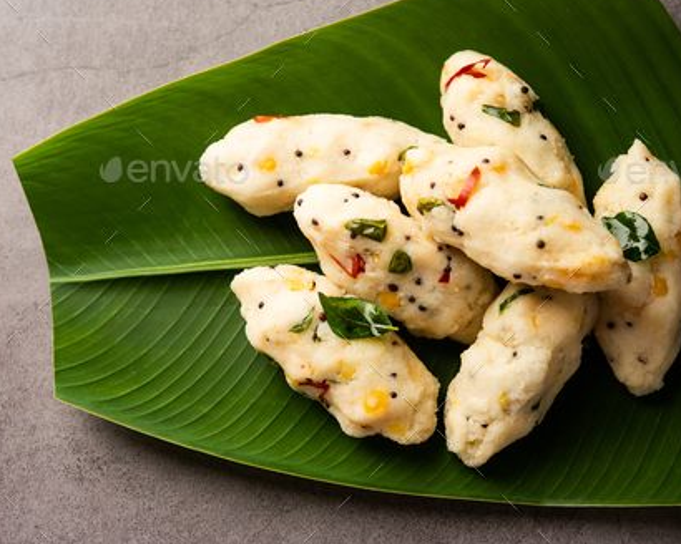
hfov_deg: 23.5
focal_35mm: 81
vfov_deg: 18.9
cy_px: 249
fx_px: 1633
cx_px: 419
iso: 100
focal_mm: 60
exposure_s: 1/125
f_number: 5.6
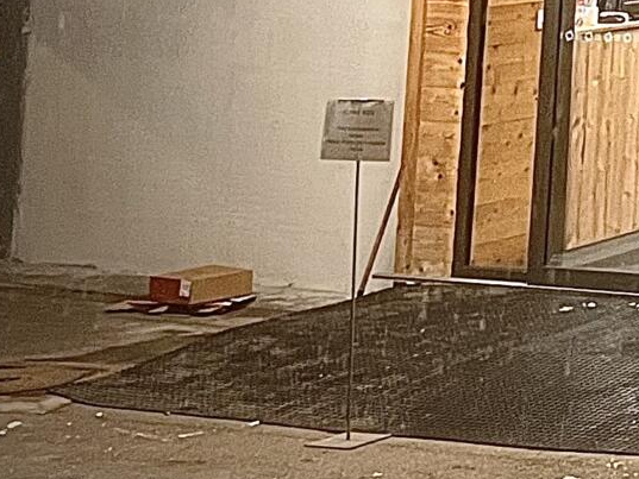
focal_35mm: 124
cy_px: -391
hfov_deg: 12.6
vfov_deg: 11.1
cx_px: 1511
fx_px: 2290
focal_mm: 5.1
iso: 200
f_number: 1.6
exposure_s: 1/50
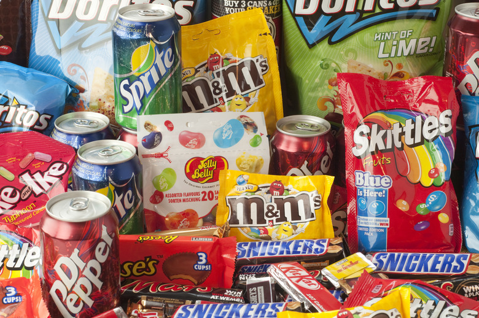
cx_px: 240
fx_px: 997
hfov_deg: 27.0
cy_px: 159
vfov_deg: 18.1
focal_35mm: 75
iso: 200
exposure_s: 1/13
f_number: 10
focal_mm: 50
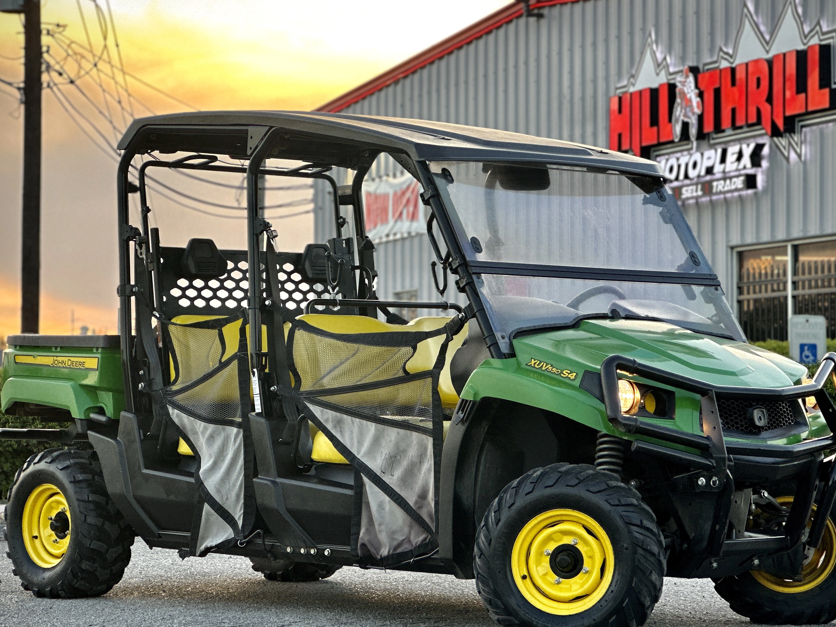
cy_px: 369
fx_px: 2536
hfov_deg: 18.7
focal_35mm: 105
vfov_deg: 14.1
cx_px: 440
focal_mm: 9
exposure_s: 1/121
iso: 64
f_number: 2.8
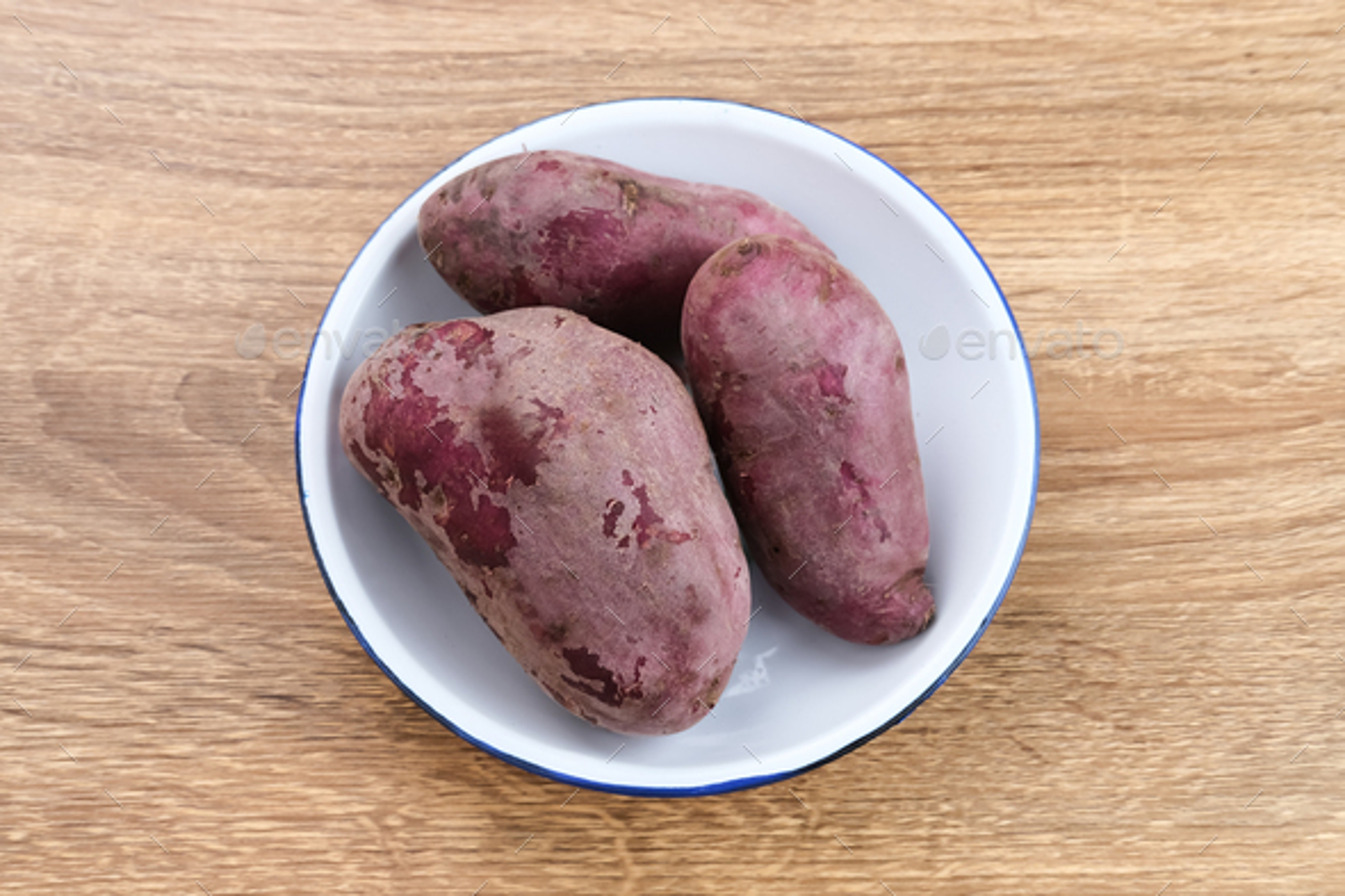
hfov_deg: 37.5
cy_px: 448
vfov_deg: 25.5
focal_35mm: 53
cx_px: 672
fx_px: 1979
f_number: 10
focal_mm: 35
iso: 320
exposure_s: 1/100
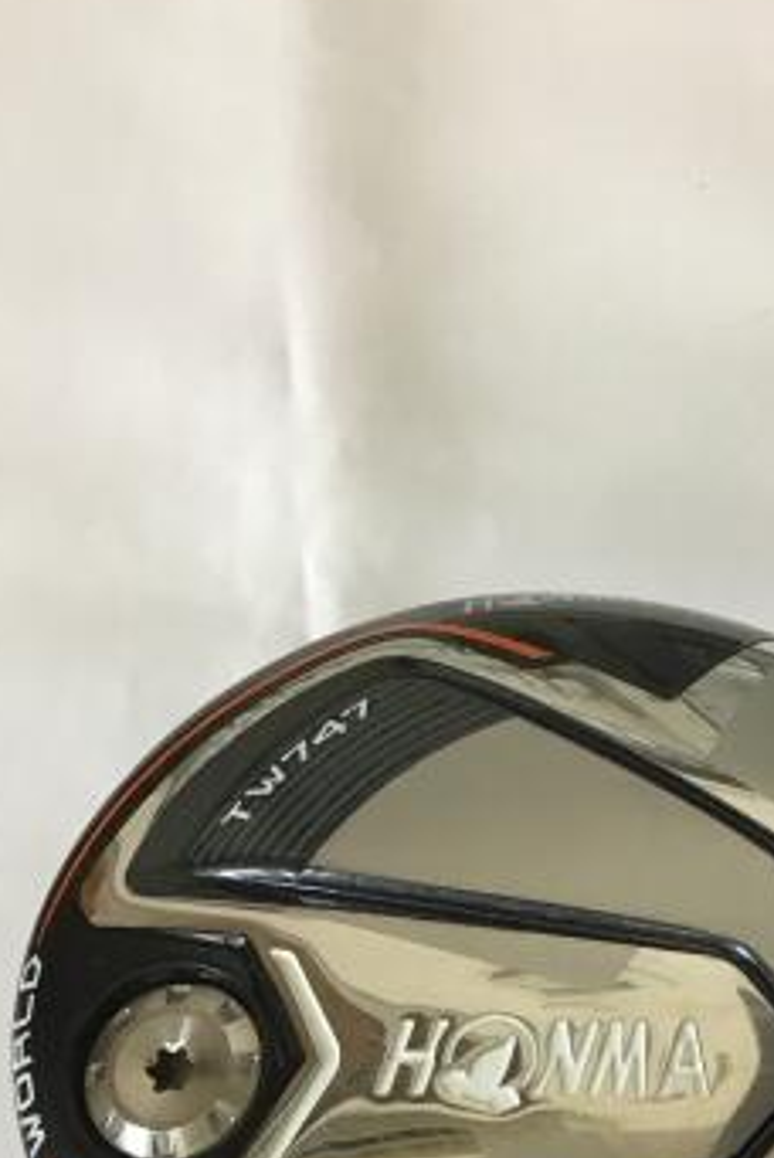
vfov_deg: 28.4
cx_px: 513
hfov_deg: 20.0
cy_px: 1063
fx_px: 2188
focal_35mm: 68
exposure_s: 1/33
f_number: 2.4
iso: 100
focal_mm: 3.3
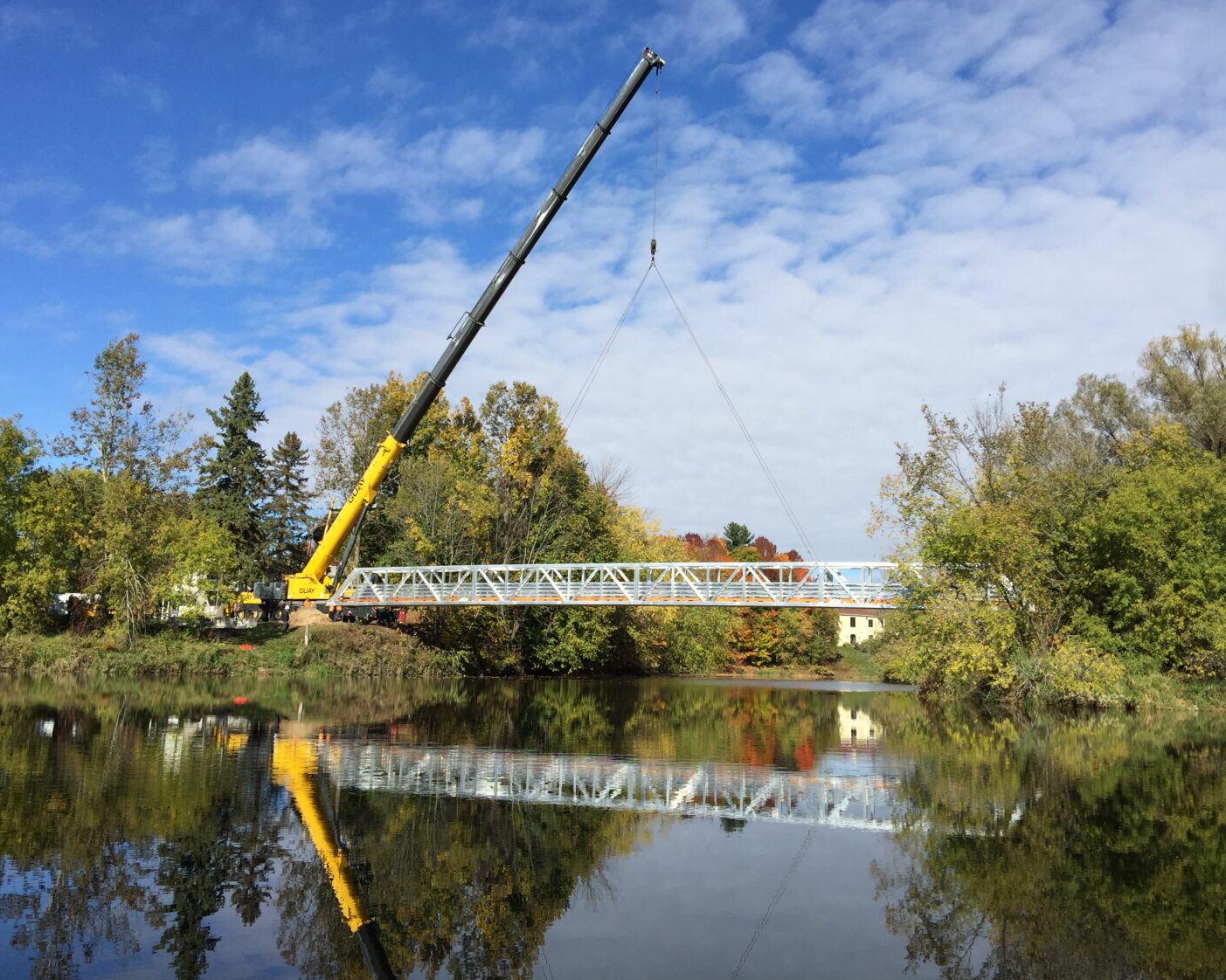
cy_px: 486
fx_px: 1125
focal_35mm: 31
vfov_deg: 47.1
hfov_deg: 57.1
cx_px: 648
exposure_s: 1/2198
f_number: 2.2
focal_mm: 4.15
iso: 32
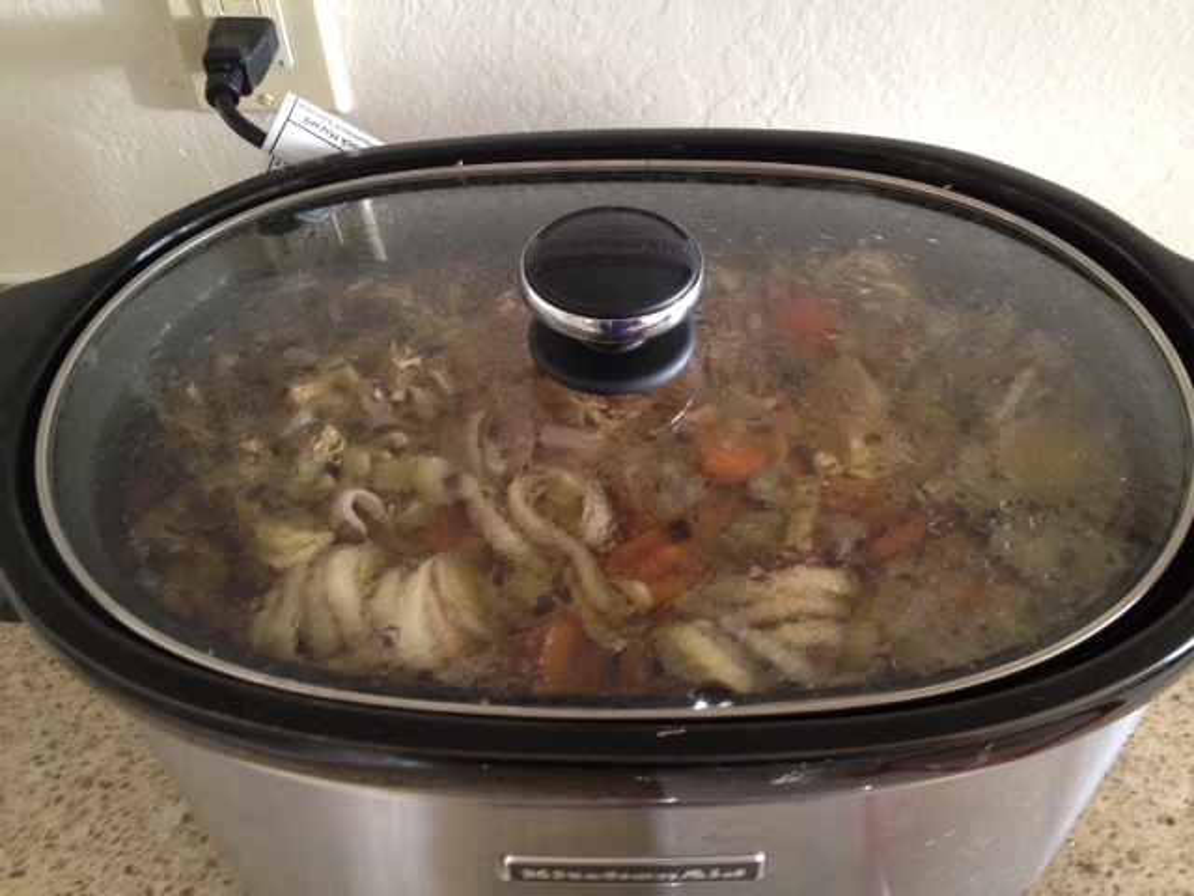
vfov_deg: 40.7
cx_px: 597
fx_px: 1207
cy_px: 448
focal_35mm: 35
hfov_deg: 52.6
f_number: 2.4
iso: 200
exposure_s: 1/20
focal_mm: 4.28
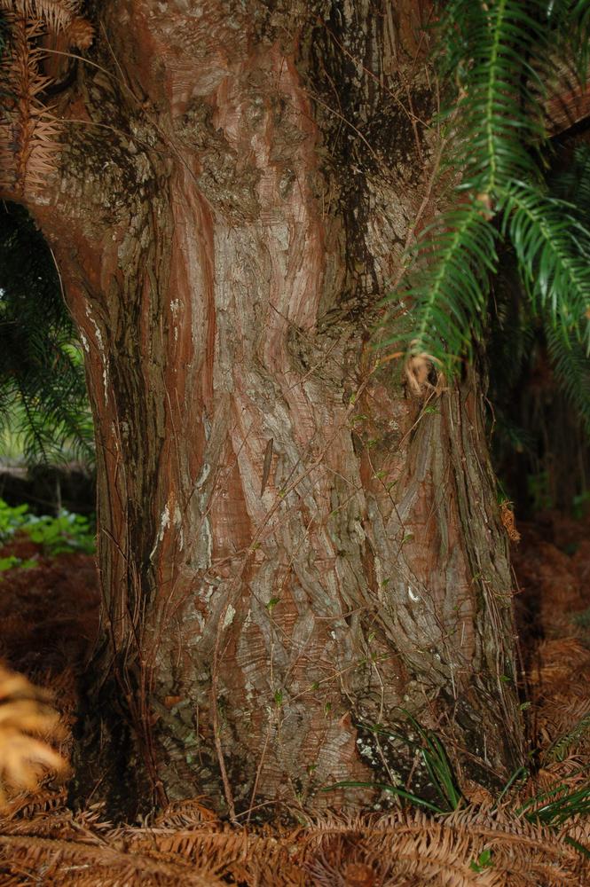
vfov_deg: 24.6
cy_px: 444
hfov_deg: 16.5
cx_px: 295
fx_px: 2031
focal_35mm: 82
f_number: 5.6
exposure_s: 1/125
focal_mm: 55
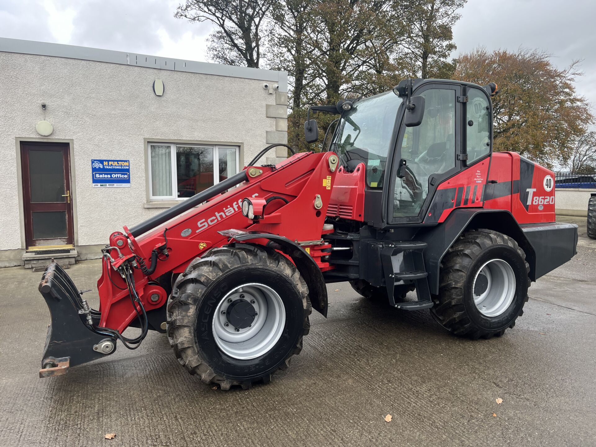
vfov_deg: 53.1
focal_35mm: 26
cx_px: 298
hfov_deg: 67.3
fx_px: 448
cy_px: 224
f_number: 1.6
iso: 40
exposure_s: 1/158
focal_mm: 5.1
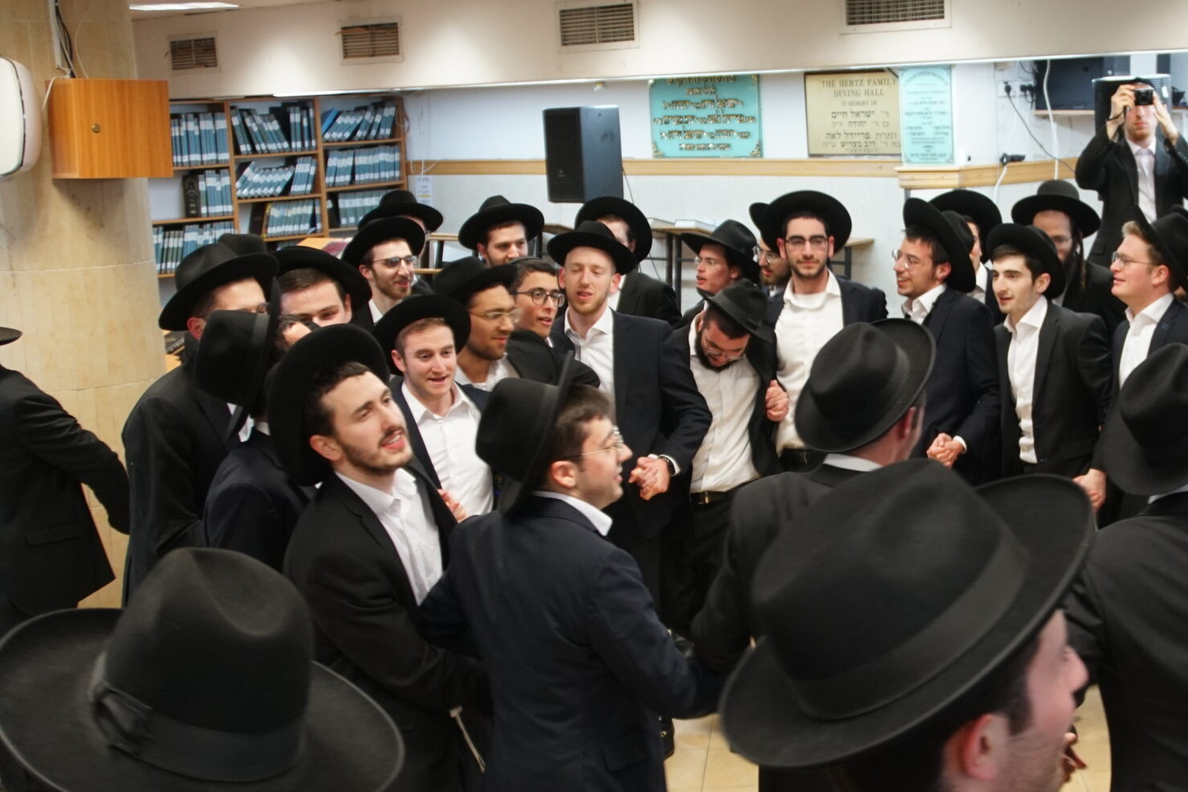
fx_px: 1976
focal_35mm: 60
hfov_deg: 32.8
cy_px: 470
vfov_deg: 22.7
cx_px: 888
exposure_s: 1/90
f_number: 4
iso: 800
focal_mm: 23
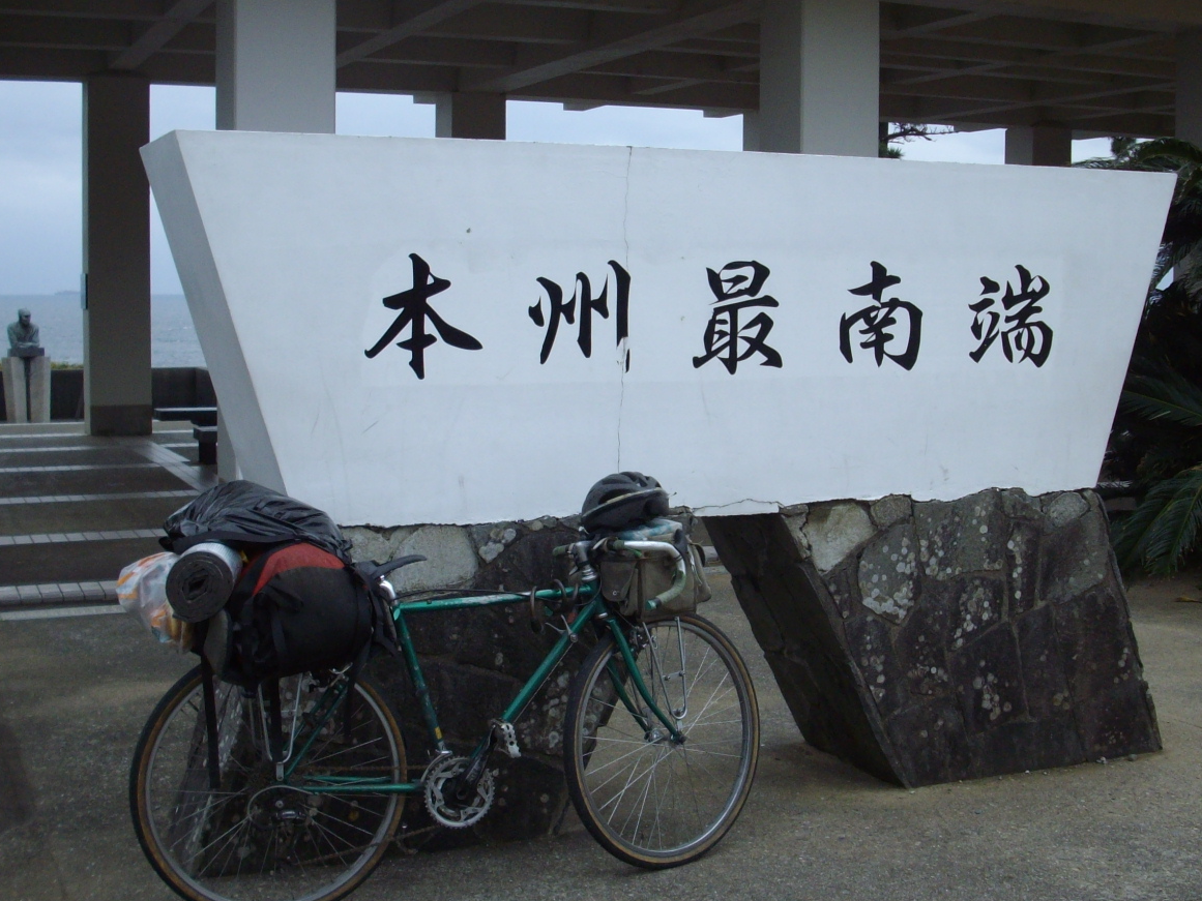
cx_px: 672
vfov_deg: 28.6
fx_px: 1771
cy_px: 439
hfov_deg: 37.4
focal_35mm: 51
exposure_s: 1/125
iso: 111
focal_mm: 6.2
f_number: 2.8
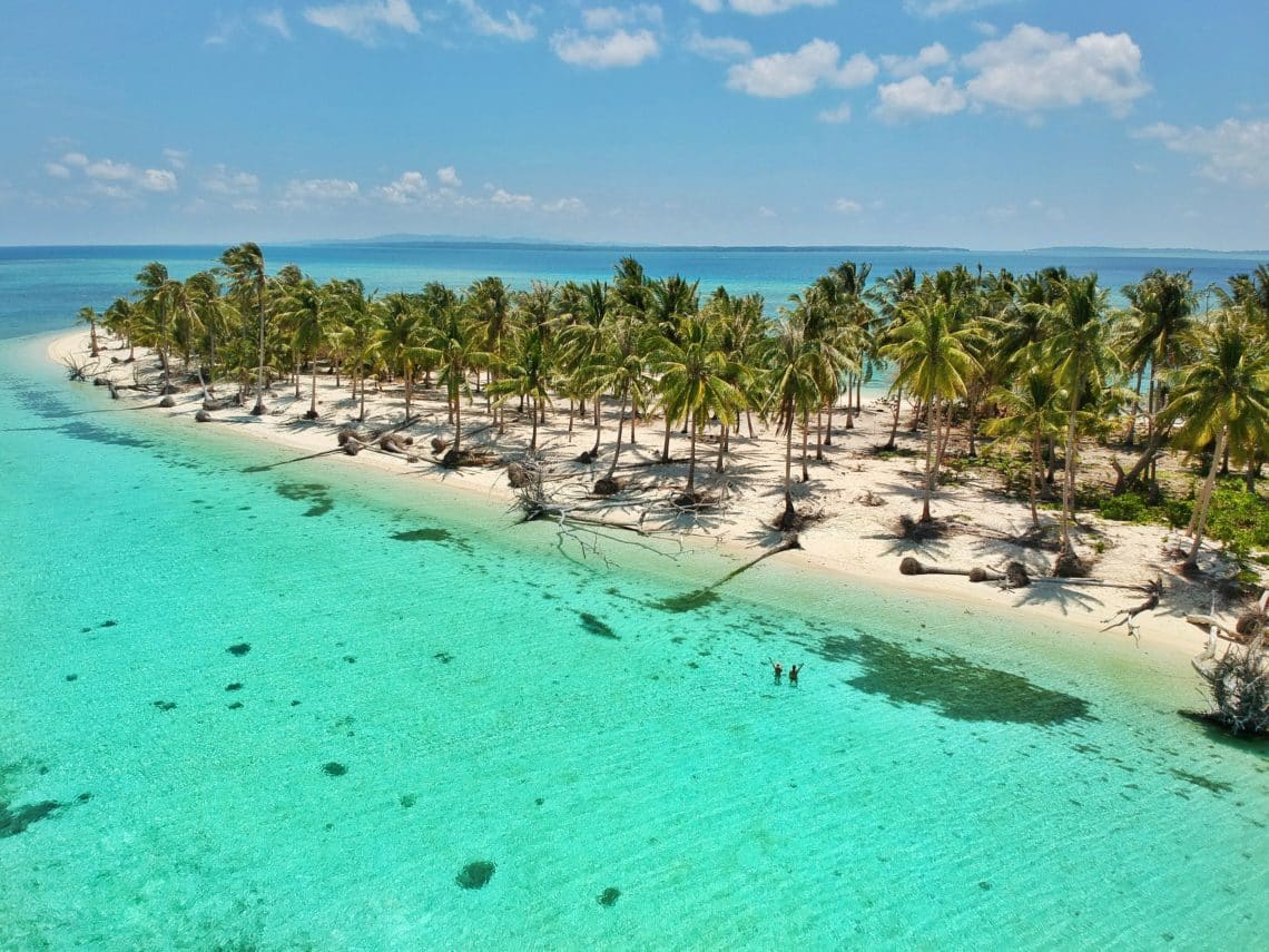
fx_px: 916
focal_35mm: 25
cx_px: 634
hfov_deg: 69.4
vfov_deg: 54.9
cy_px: 476
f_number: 2.6
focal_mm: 4.49
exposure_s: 1/2500
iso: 100
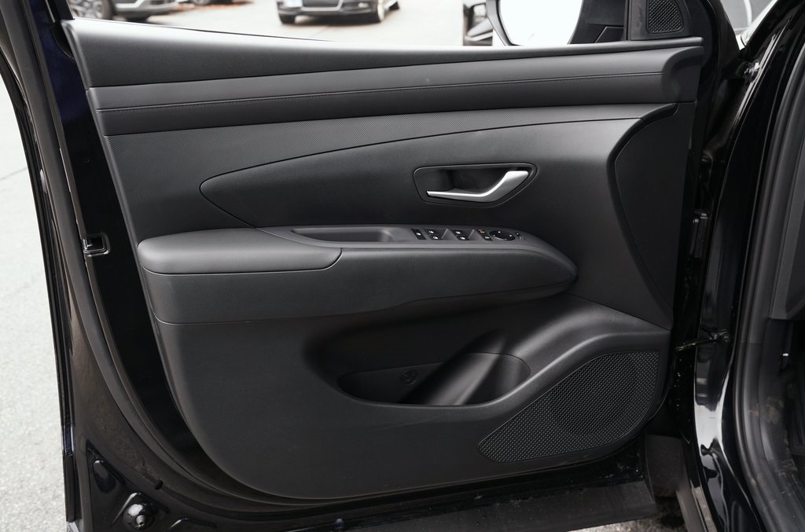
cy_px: 266
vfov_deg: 34.9
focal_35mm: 38
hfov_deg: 50.8
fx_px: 847
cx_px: 402
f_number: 6.3
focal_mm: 38
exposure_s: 1/40
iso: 800
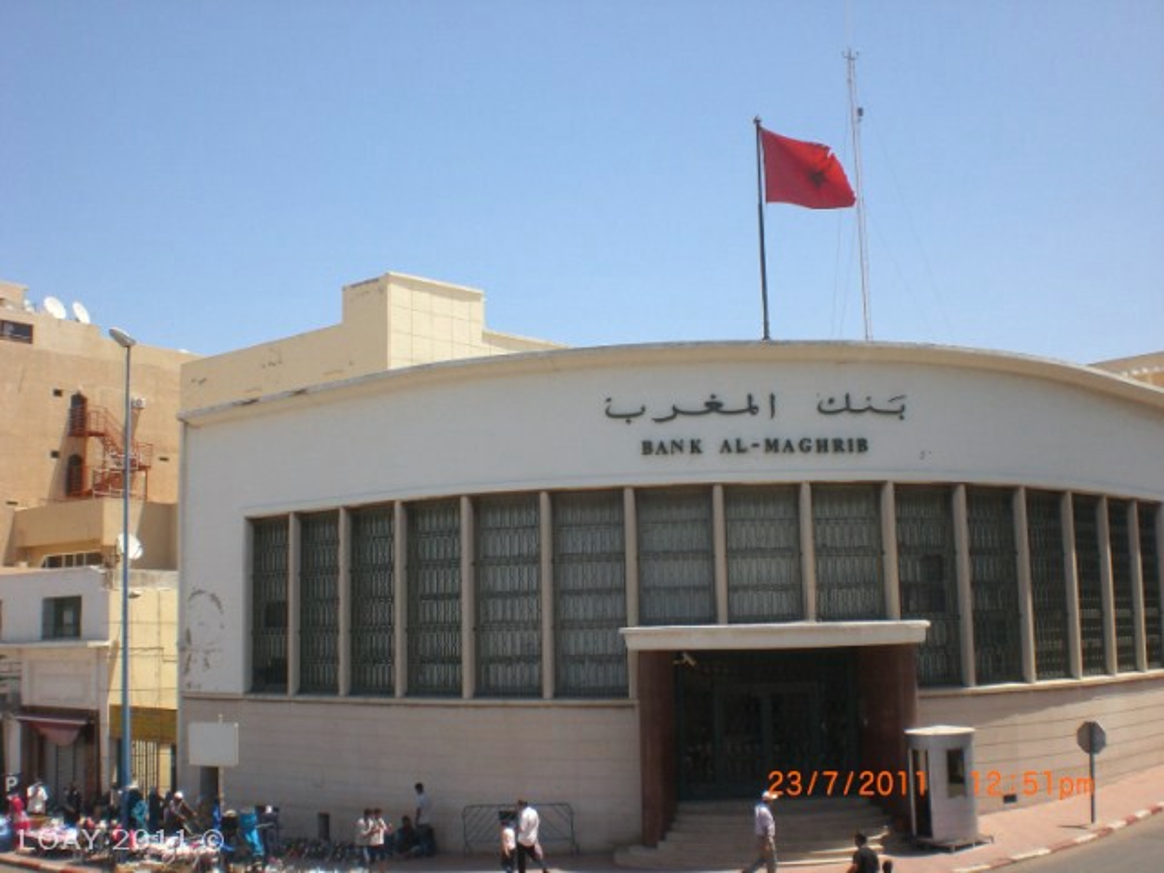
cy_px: 436
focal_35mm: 38
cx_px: 582
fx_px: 1278
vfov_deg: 37.7
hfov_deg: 49.0
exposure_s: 1/400
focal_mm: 6.3
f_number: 4.4
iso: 50
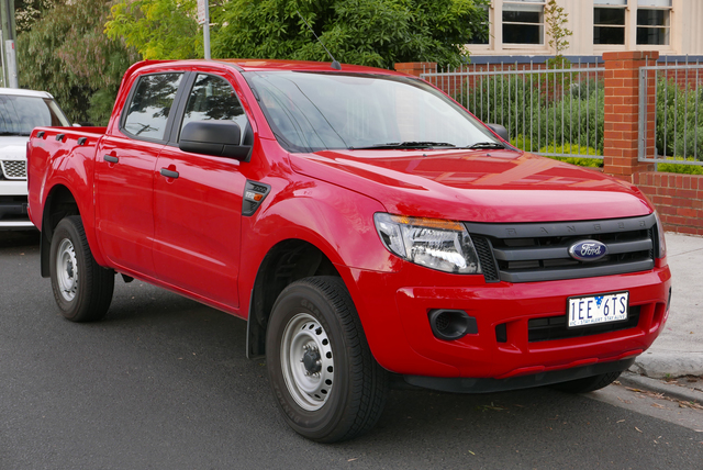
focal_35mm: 56
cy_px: 235
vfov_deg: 24.2
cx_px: 352
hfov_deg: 35.6
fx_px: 1095
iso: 200
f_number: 5.6
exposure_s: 1/200
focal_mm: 25.4
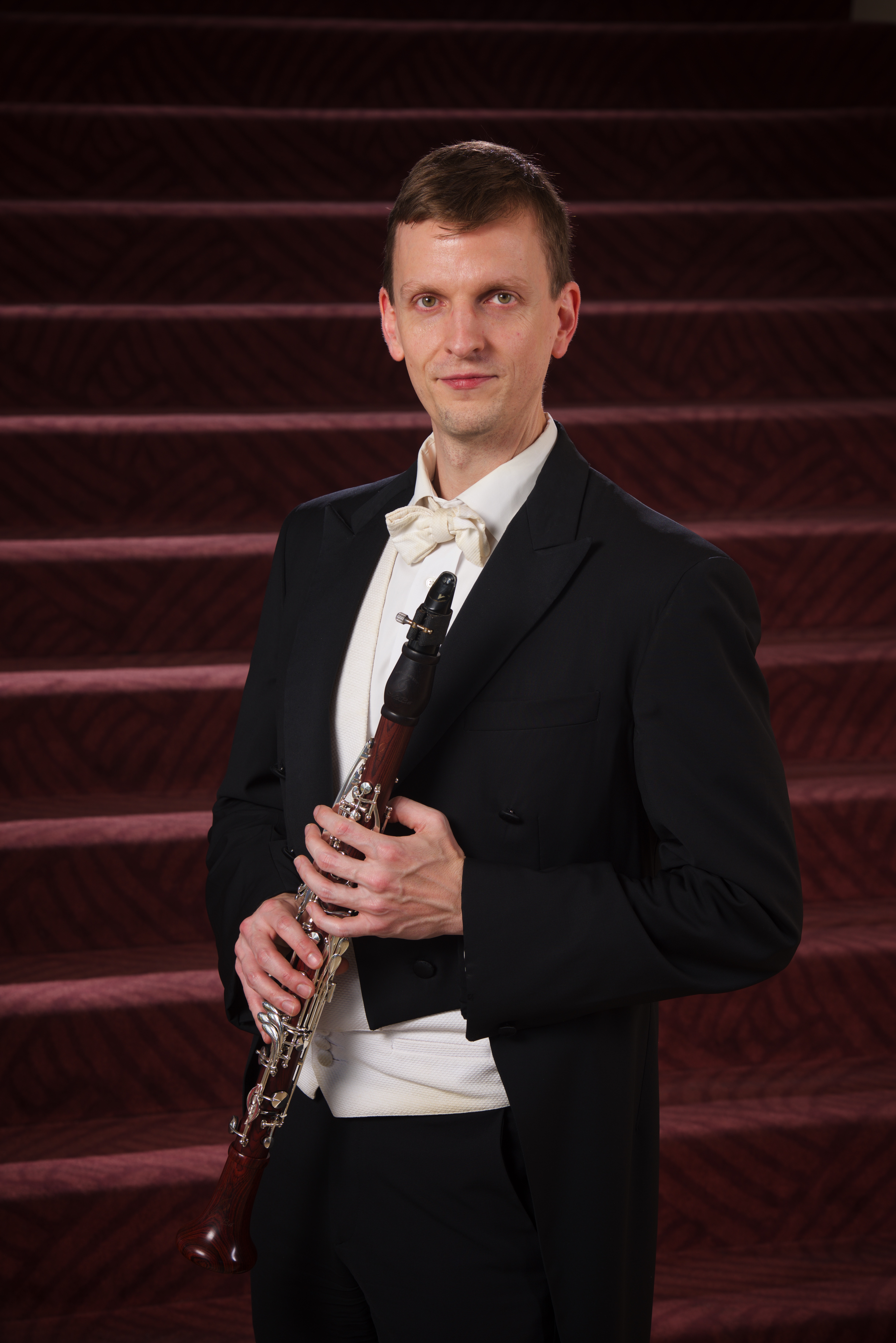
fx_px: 4476
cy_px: 672
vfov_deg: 17.1
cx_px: 448
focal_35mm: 120
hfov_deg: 11.4
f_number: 8
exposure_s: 1/60
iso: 100
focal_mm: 120
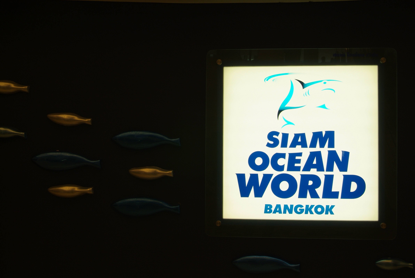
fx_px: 519
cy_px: 139
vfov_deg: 29.9
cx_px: 208
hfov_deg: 43.6
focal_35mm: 45
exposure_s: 1/15
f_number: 8
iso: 200
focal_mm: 30
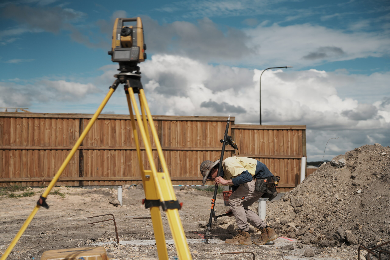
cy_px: 130
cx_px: 195
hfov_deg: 38.2
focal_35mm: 52
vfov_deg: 26.0
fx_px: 563
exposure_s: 1/6400
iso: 100
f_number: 2.2
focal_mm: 52
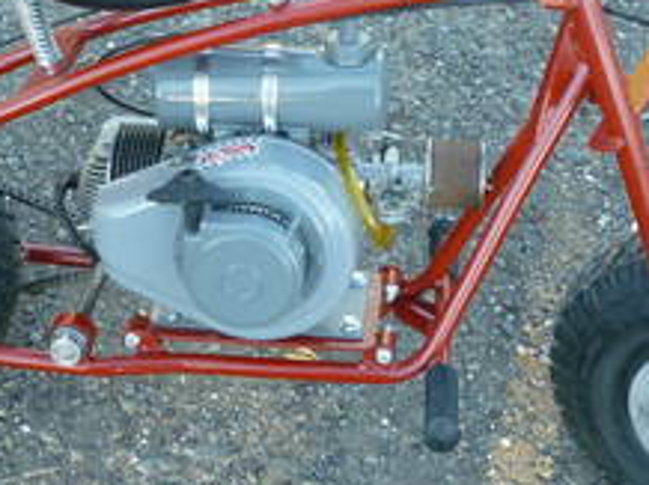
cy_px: 30
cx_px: 256
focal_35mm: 80
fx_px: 1498
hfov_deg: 24.4
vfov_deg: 18.0
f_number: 3.3
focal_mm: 5.2
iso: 80
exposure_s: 1/50
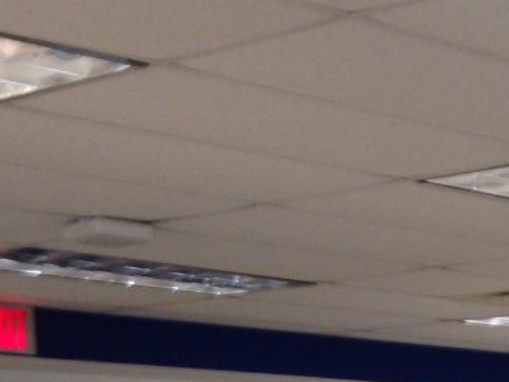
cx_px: 921
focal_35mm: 140
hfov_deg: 12.8
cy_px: 628
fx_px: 2059
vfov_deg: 10.1
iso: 64
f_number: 2.4
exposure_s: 1/20
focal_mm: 4.12
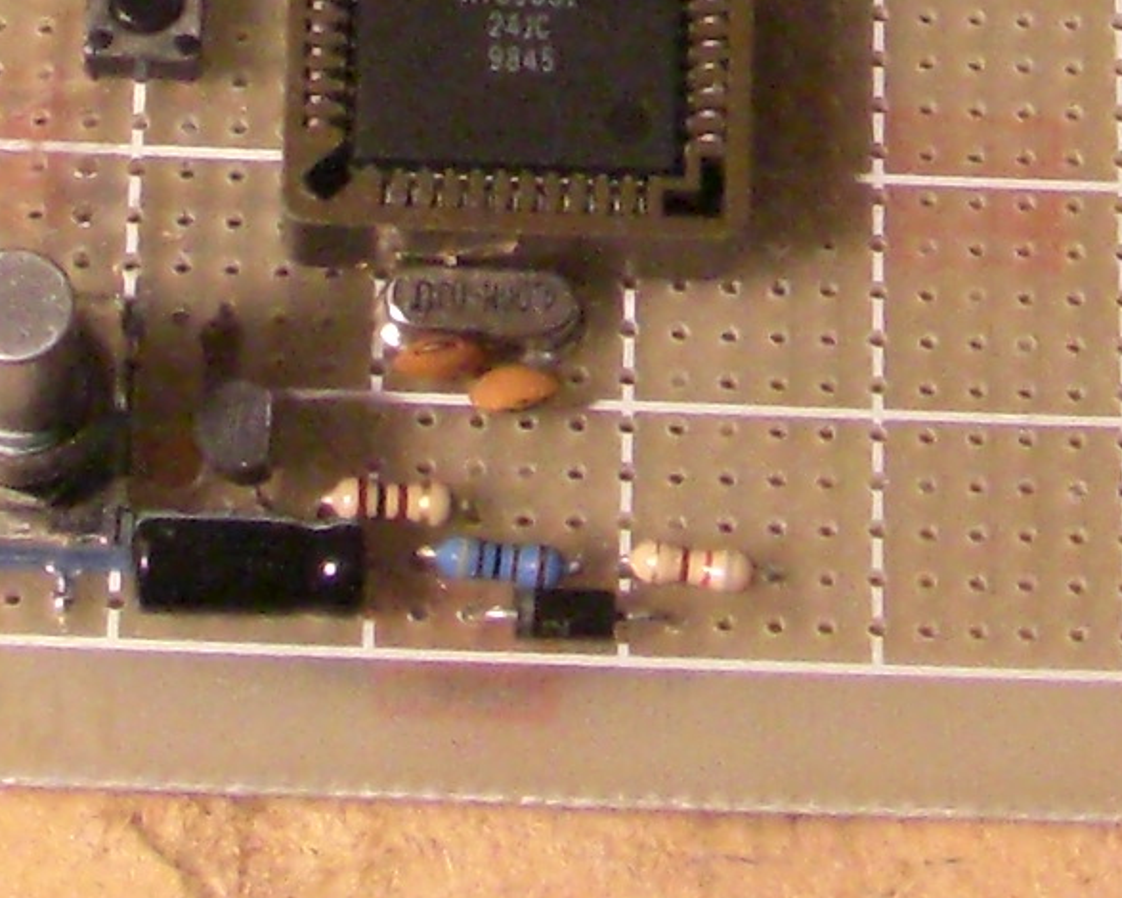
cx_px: 805
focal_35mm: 194
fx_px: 6444
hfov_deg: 9.9
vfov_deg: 7.7
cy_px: -810
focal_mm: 6.3
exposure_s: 1/50
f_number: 3.4
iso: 400
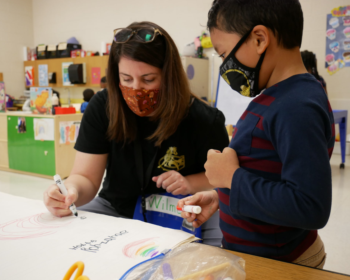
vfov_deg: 39.2
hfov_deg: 47.9
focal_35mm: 38
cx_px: 168
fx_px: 394
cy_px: 142
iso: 640
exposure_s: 1/60
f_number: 3.9
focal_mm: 18
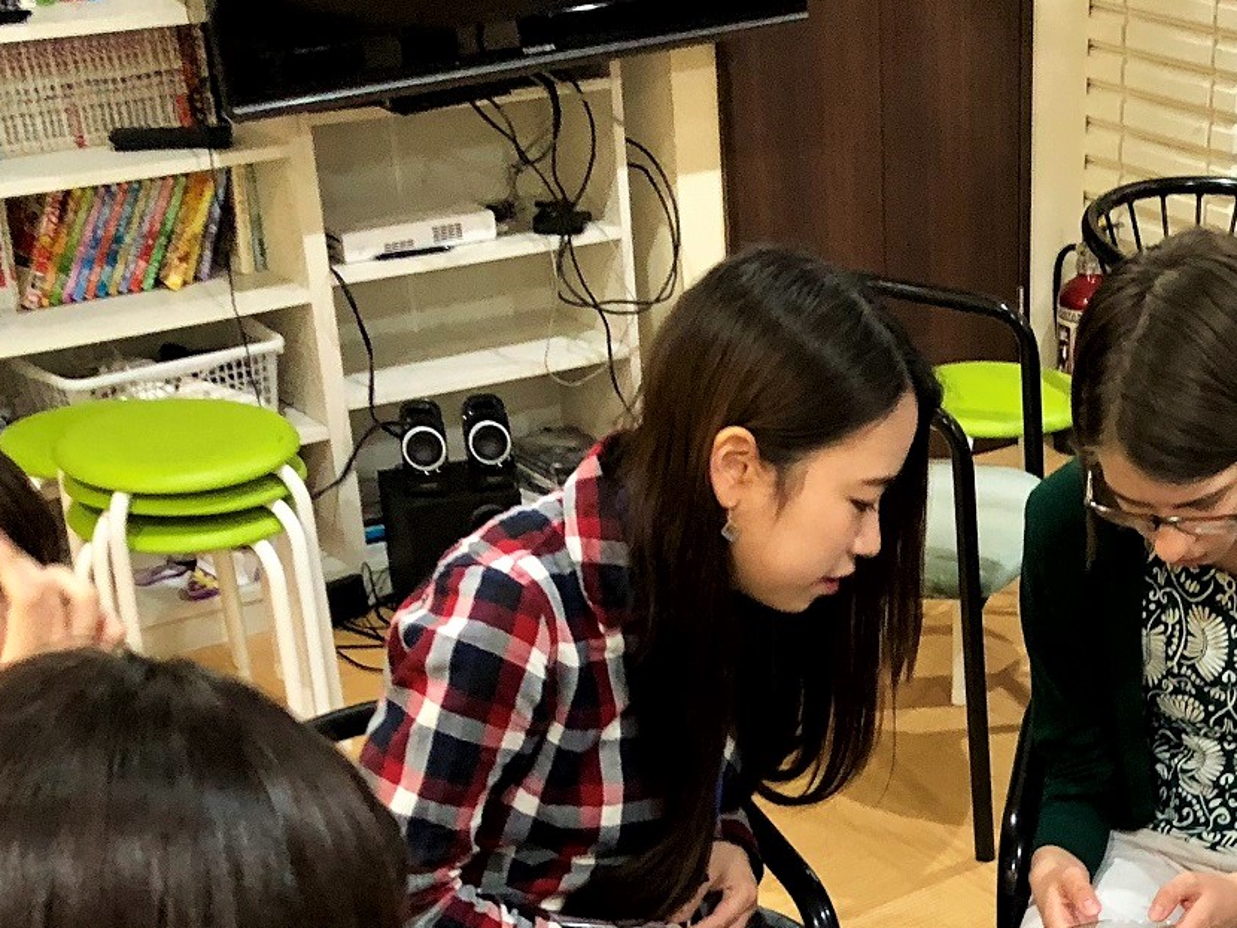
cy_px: 1114
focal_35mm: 68
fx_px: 2431
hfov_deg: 27.9
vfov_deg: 20.3
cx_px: 1021
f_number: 1.8
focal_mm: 4
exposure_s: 1/15
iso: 80
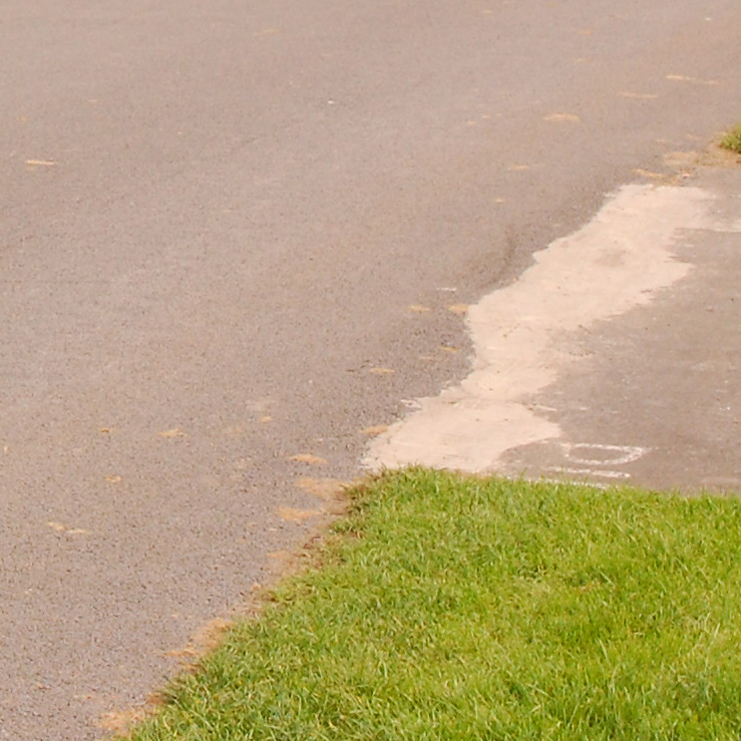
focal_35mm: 166
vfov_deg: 10.3
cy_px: -187
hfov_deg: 10.2
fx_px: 4020
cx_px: -371
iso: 800
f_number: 9
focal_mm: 32
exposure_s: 1/800
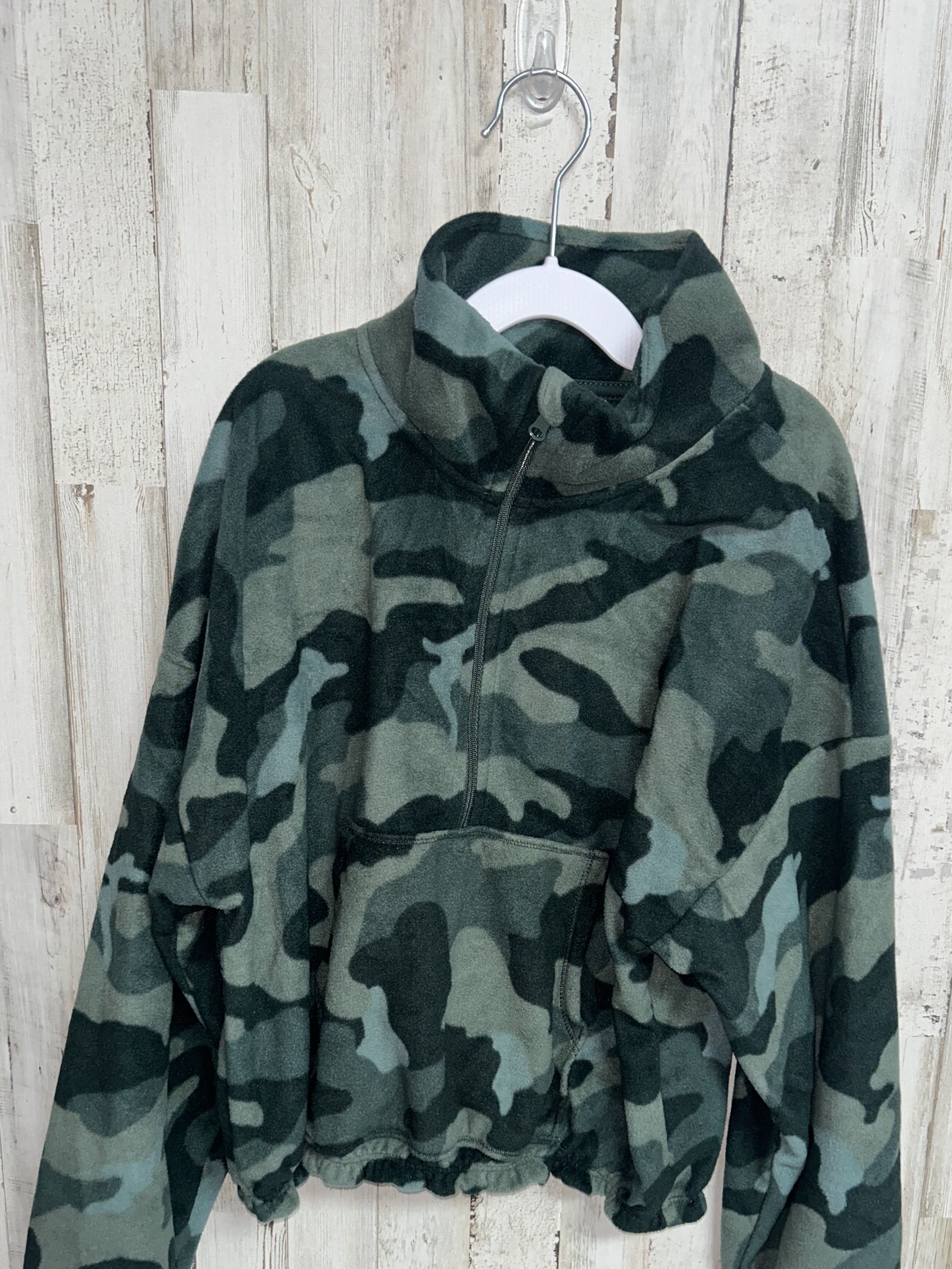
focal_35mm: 30
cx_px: 483
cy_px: 702
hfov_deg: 46.8
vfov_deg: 59.8
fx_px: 1100
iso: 64
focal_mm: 5.7
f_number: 1.5
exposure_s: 1/30
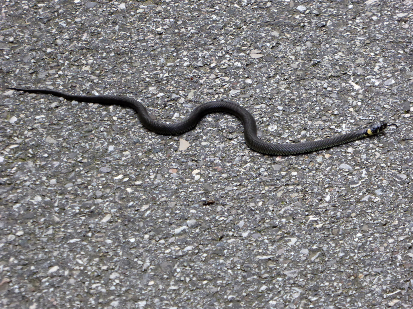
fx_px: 4605
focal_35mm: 386
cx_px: 206
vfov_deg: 3.9
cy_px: 154
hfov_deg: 5.1
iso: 400
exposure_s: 1/60
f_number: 6
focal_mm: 62.1
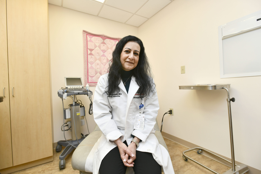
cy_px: 87
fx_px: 123
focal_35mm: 17
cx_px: 130
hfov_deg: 93.3
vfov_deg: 70.4
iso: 500
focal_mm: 17
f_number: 6.3
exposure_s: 1/60
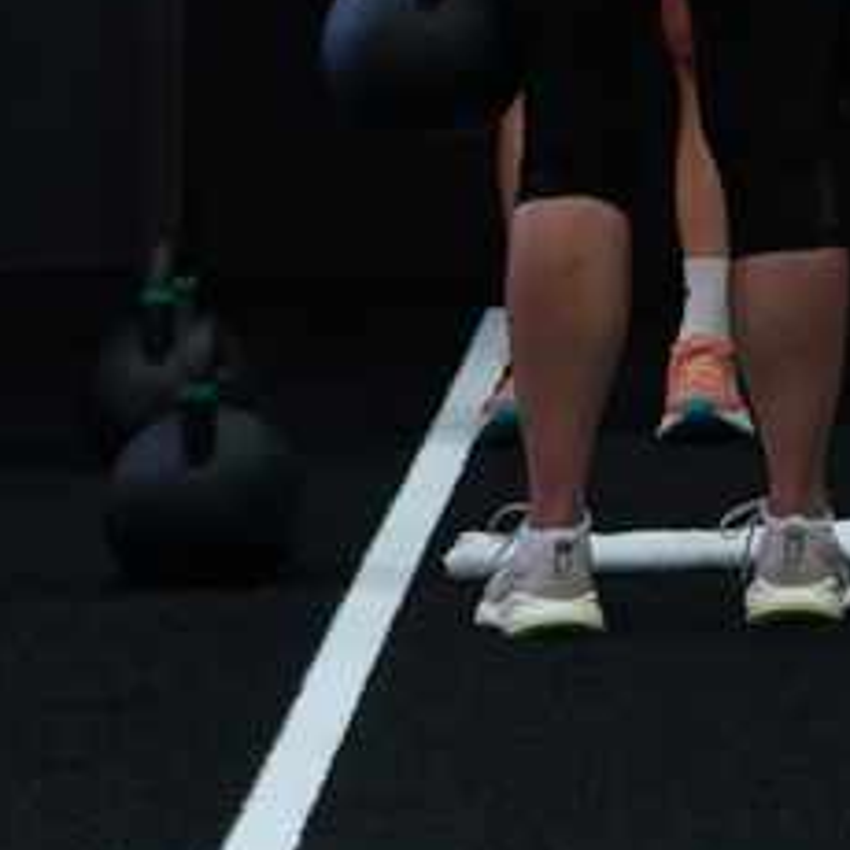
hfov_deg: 5.1
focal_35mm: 332
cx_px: 2184
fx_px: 9223
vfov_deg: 5.2
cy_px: -965
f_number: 11
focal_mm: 50
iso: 1250
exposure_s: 1/50
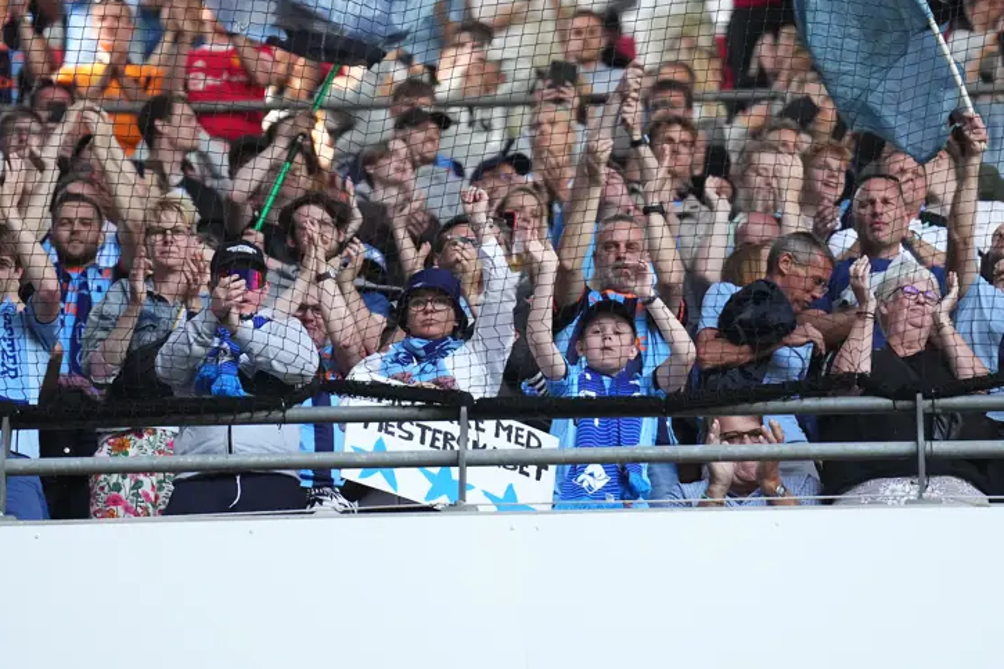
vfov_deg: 4.2
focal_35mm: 331
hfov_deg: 6.2
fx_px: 9229
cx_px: 528
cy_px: 273
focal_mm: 200
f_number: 2.8
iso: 4000
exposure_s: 1/4000
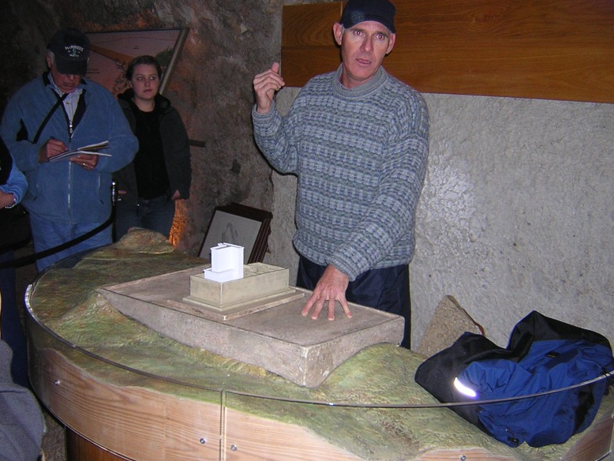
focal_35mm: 37
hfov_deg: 50.1
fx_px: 656
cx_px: 301
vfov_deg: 38.7
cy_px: 230
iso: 225
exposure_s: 1/60.1
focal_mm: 4.7
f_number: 2.6
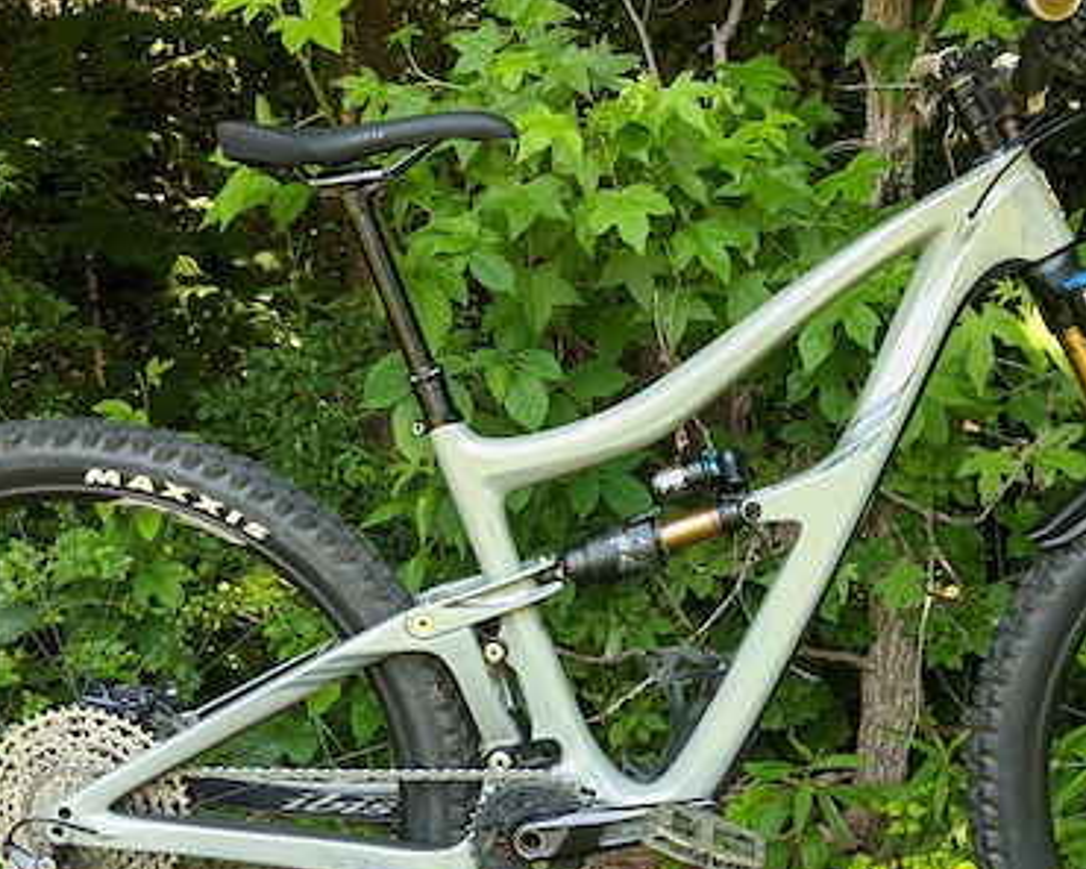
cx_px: 763
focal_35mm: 57
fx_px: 1832
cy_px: 549
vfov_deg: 26.6
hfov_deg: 32.6
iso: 49
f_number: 1.8
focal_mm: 4.44
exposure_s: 1/125
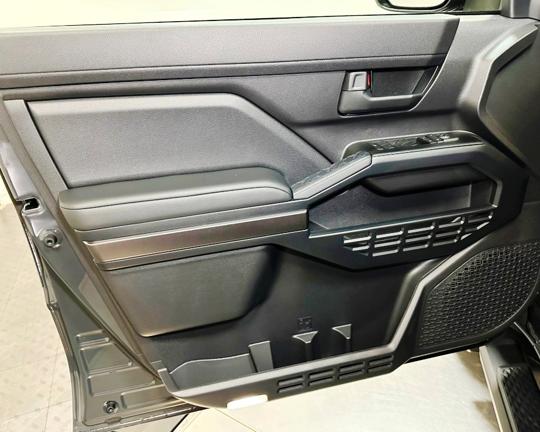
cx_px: 280
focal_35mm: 26
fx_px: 415
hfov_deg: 66.0
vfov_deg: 54.9
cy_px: 211
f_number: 1.78
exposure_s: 1/40
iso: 1000
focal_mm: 6.86
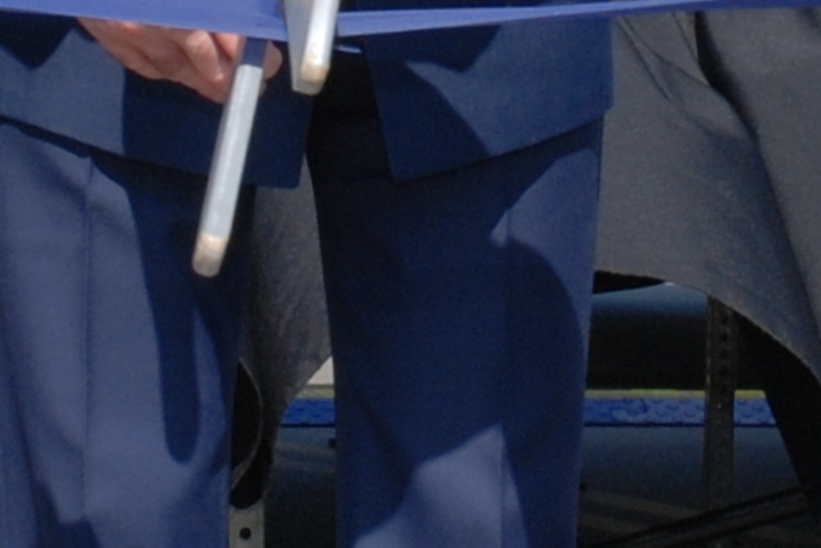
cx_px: 514
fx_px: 6478
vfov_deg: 4.8
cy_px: -12
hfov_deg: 7.2
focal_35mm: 284
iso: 200
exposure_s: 1/200
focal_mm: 26
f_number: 10
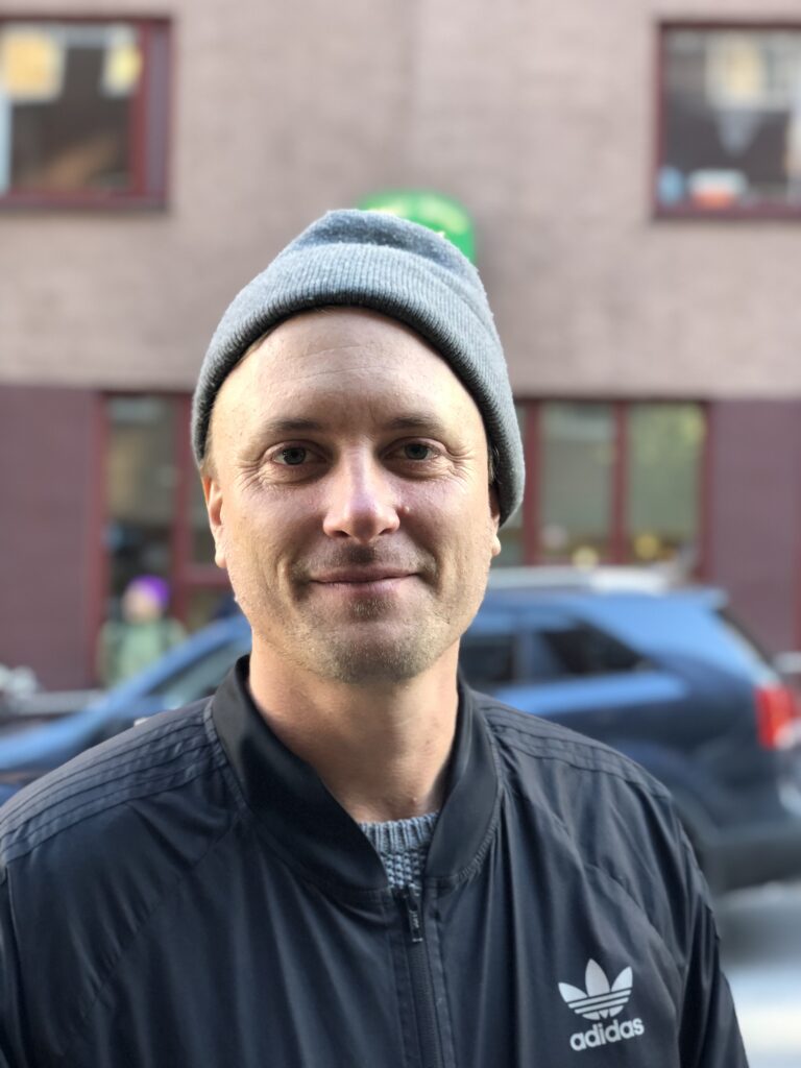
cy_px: 534
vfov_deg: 36.8
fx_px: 1604
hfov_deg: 28.0
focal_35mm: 52
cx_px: 400
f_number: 2.4
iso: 80
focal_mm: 6
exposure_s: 1/60
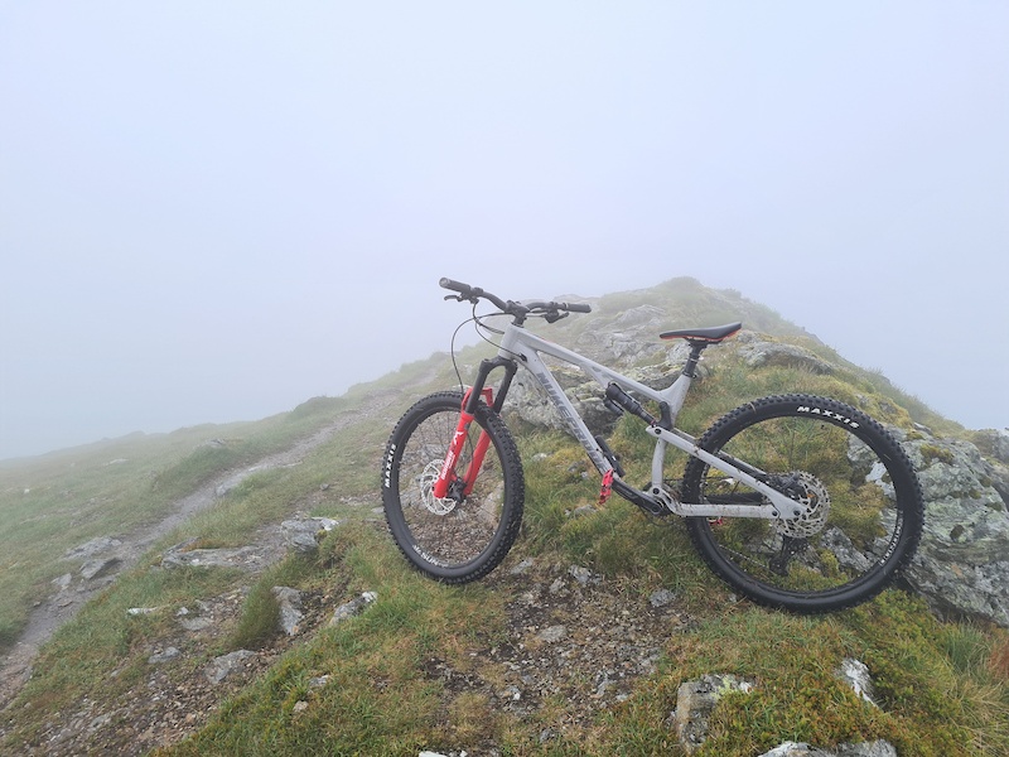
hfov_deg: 67.3
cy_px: 378
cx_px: 504
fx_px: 758
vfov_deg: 53.1
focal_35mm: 26
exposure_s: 1/468
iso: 50
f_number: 1.8
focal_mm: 5.4
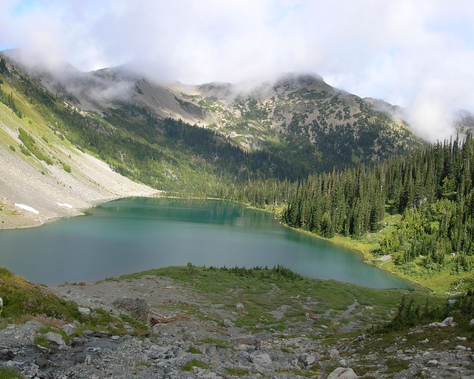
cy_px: 191
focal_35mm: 39
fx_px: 547
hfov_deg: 46.8
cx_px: 224
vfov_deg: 38.2
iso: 50
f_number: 3.8
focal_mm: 6.2
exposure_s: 1/330
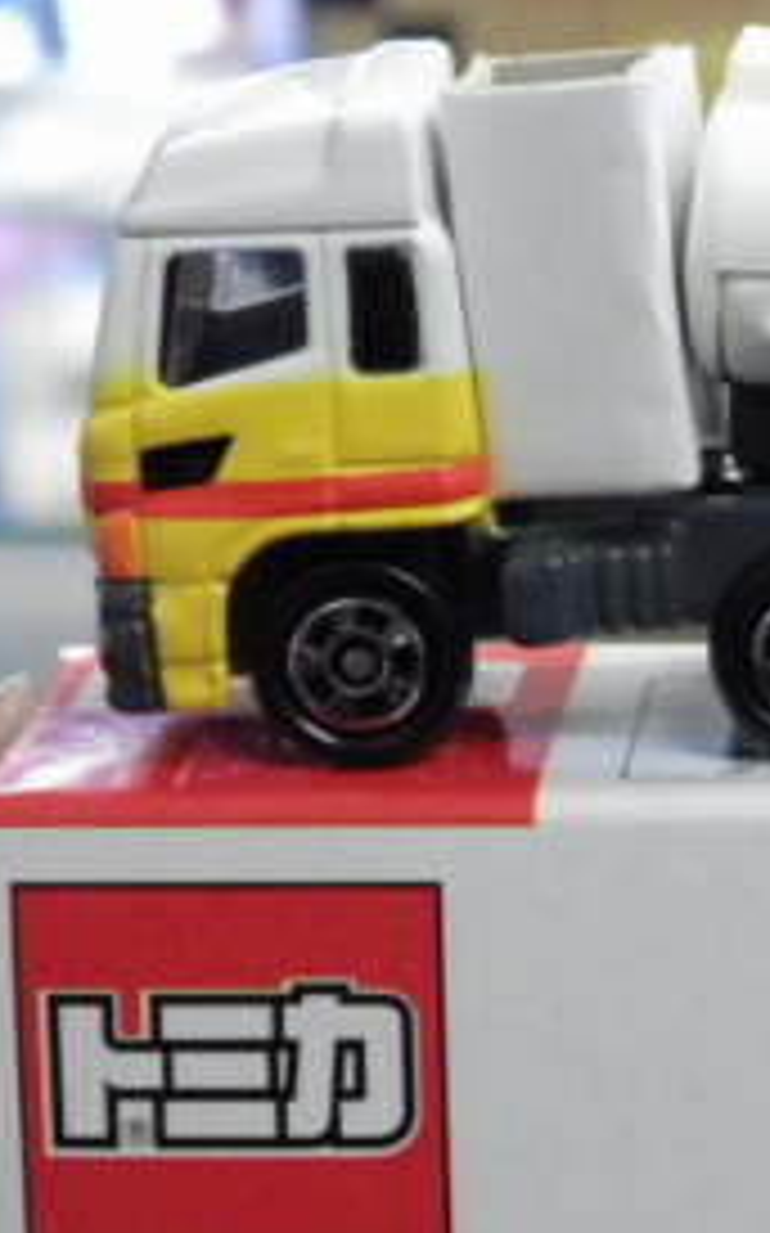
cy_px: 706
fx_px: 5916
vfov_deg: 11.9
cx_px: 1319
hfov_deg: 7.3
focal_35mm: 176
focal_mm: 12.8
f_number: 4.2
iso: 800
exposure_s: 1/40
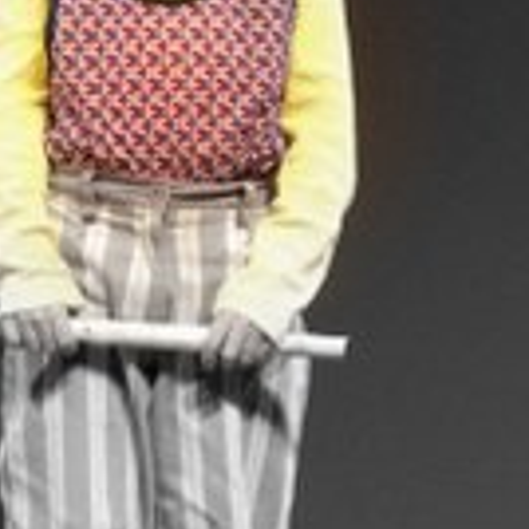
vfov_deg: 3.6
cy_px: 79
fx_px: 8325
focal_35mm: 482
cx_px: 63
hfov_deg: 3.6
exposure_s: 1/100
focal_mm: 105
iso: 1600
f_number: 6.3
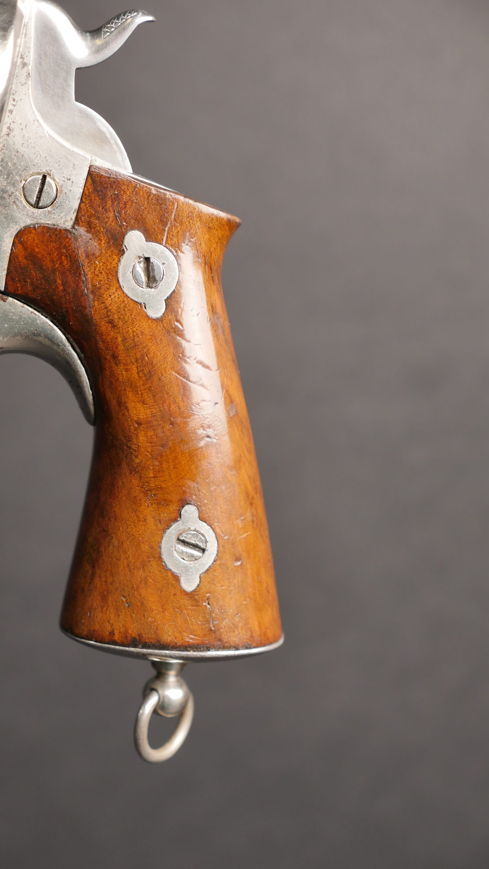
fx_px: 1775
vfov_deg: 27.5
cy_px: 436
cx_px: 176
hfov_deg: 15.7
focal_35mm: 77
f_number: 3.2
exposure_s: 1/160
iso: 400
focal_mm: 35
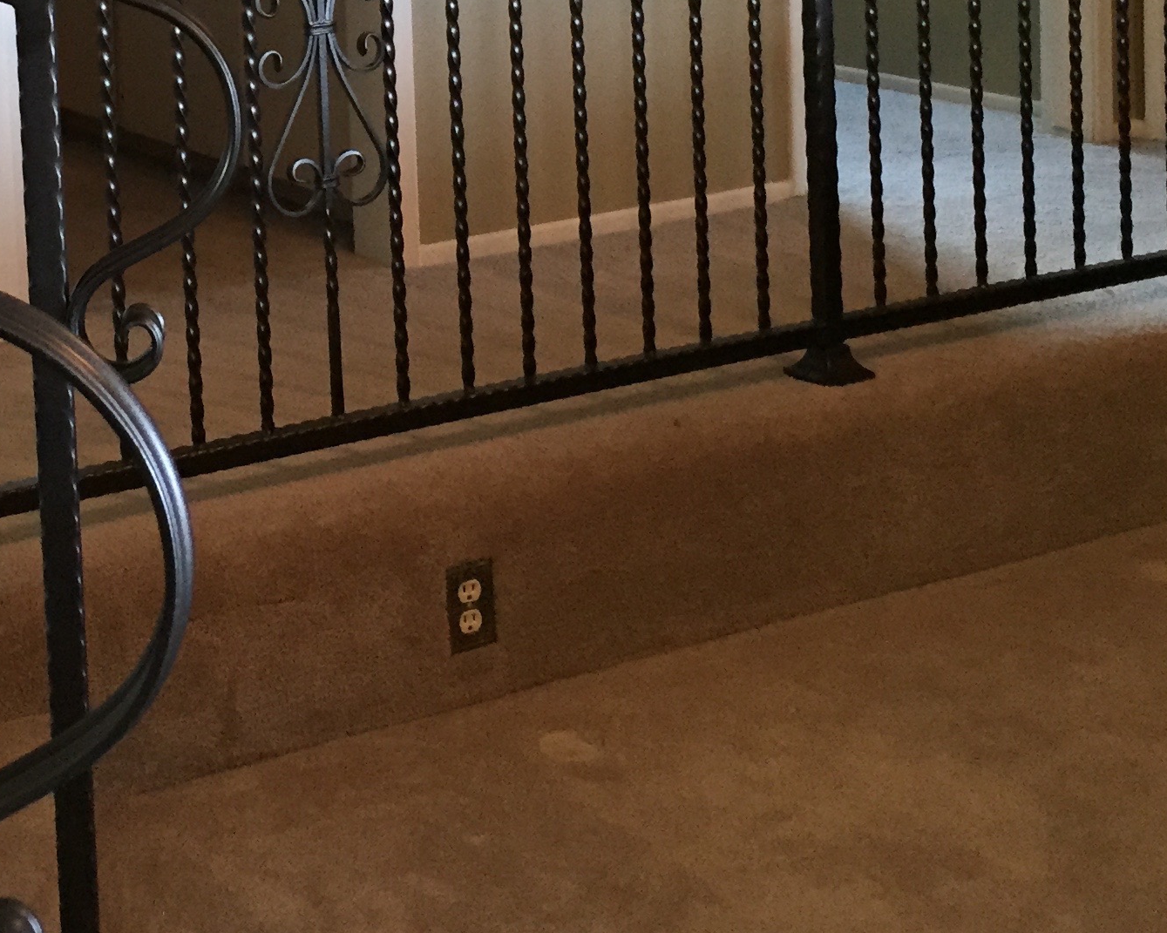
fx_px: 2383
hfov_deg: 26.9
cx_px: 197
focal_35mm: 69
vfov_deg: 21.1
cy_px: -91
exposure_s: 1/30
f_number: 2.2
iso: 200
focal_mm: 4.15
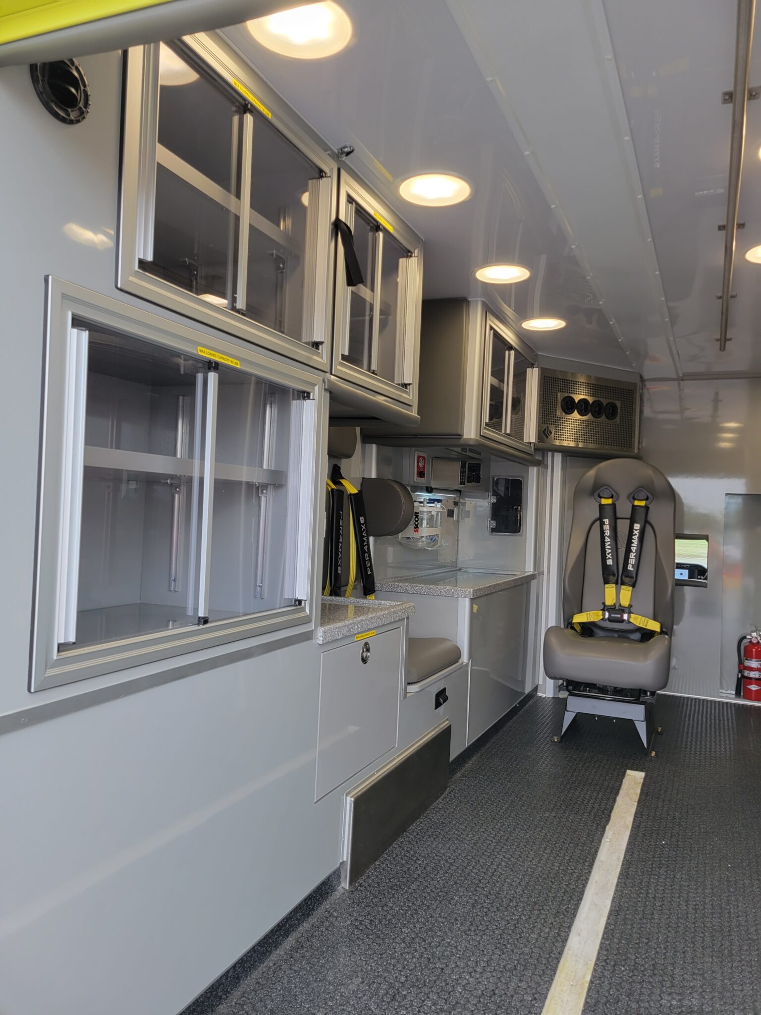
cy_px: 508
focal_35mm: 26
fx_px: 762
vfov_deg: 67.3
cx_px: 380
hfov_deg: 53.1
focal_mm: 5.4
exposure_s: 1/151
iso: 40
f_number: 1.8
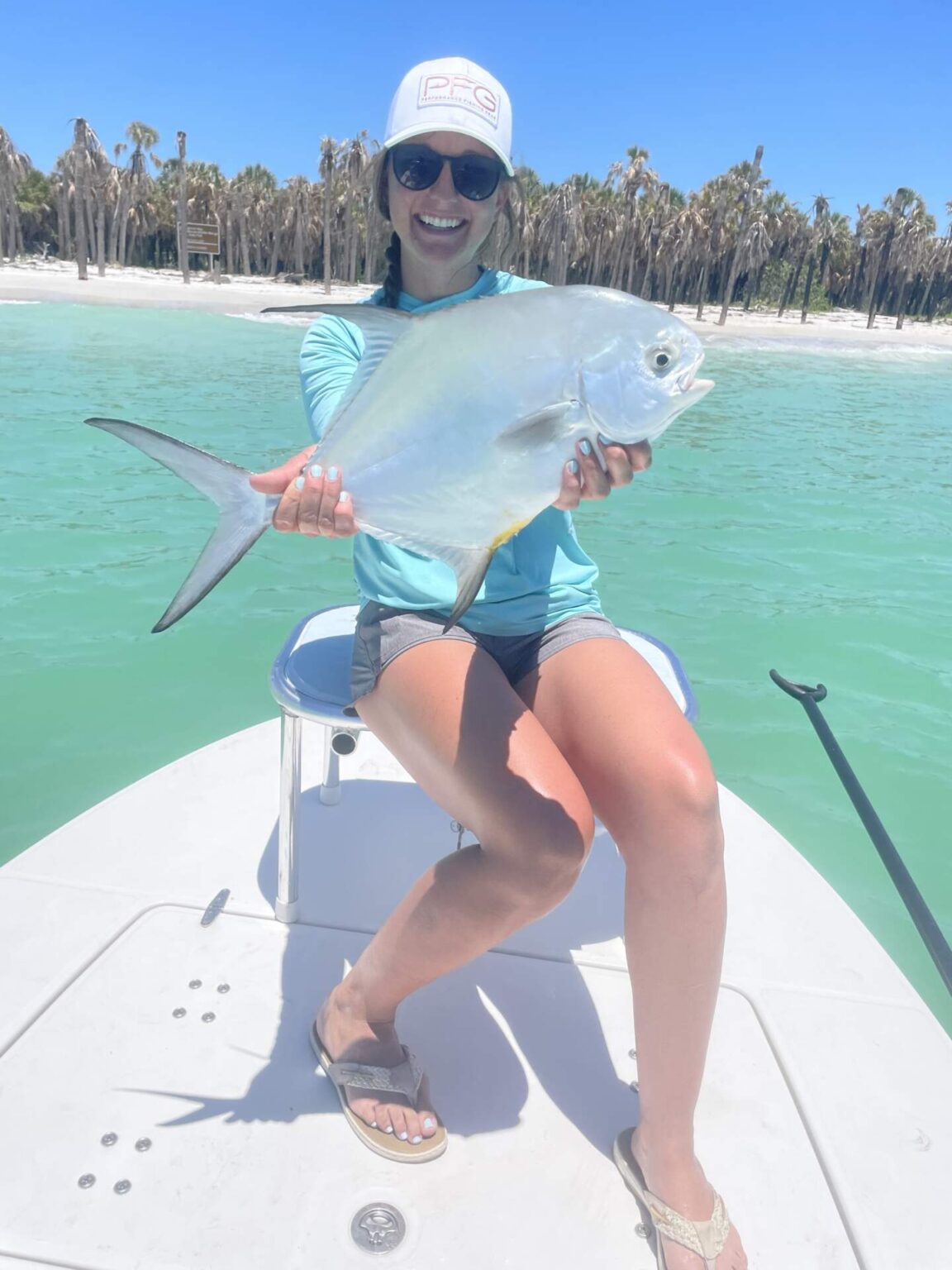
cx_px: 476
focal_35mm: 26
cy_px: 635
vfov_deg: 67.3
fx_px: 953
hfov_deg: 53.1
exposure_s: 1/6897
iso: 32
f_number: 1.6
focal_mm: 4.2
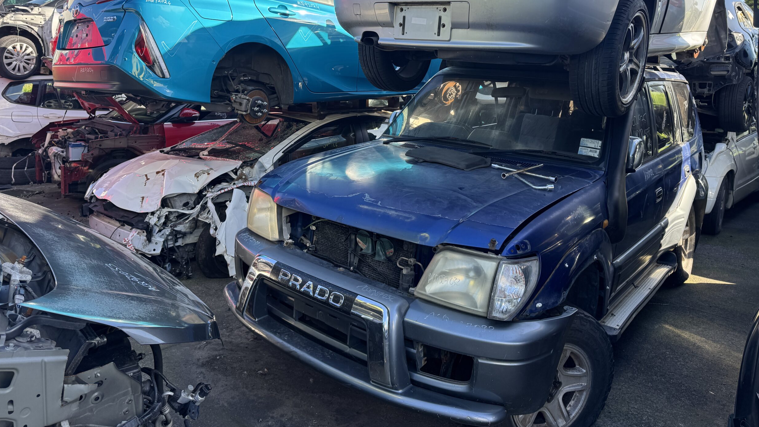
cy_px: 140
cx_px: 378
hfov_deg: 69.9
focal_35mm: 27
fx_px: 543
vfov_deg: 42.3
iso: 80
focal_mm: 6.76
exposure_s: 1/558
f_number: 1.78
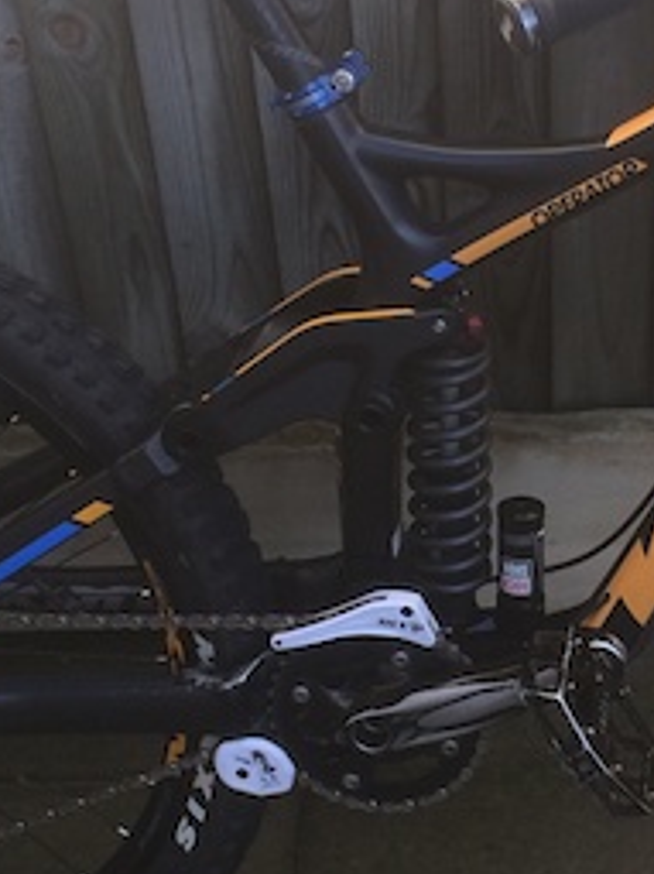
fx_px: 2294
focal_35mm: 91
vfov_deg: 21.5
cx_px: 664
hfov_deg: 15.9
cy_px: 367
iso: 32
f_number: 2.2
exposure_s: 1/180
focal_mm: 4.15
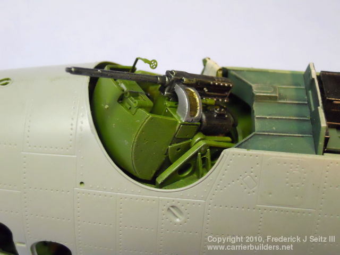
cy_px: 128
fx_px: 530
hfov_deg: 35.5
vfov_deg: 27.0
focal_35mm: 54
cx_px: 170
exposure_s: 1/60
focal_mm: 9.6
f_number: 3.7
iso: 800
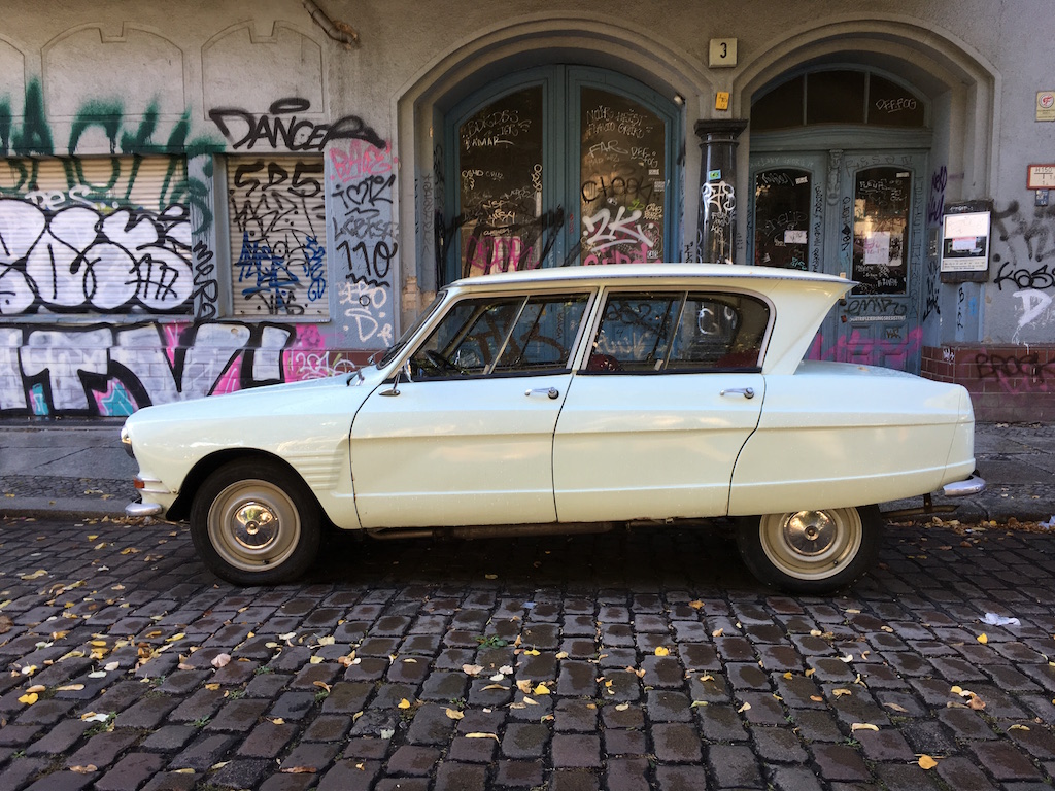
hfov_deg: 61.7
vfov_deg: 48.2
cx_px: 528
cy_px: 396
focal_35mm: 29
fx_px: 884
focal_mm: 4.15
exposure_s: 1/100
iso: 32
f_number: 2.2
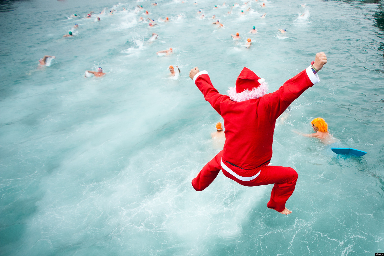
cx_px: 192
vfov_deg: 67.3
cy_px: 128
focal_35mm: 18
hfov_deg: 90.0
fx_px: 192
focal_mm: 18
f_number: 4.5
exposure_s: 1/1250
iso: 800
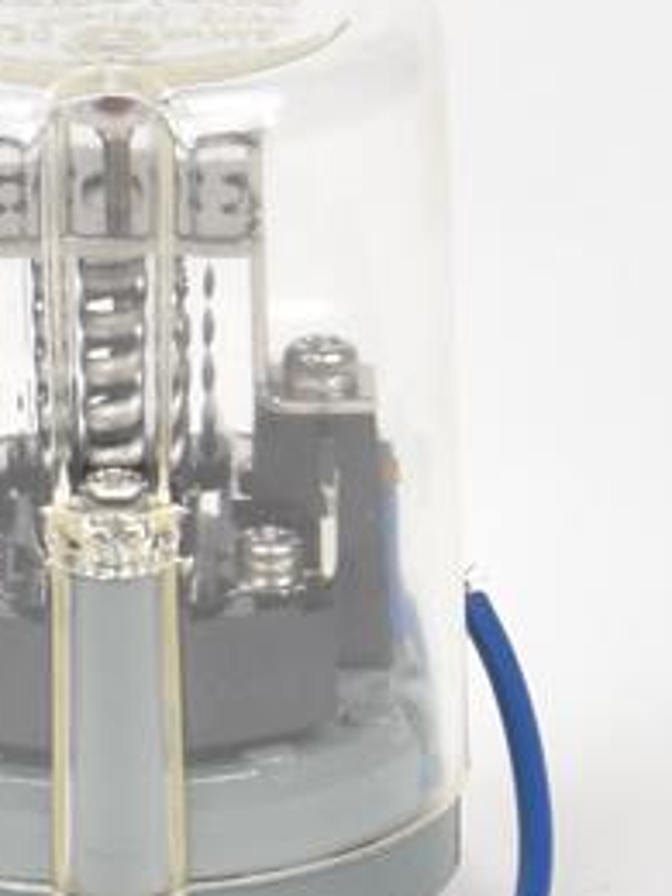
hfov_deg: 8.1
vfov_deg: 10.8
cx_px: 128
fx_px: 4740
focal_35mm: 183
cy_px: 507
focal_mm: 55
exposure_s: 1/200
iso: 200
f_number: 16
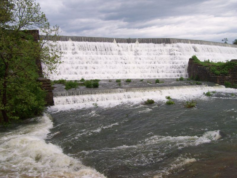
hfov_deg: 51.4
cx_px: 118
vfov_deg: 39.7
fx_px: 246
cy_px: 89
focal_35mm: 36
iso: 80
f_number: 4.8
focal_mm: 6
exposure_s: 1/307
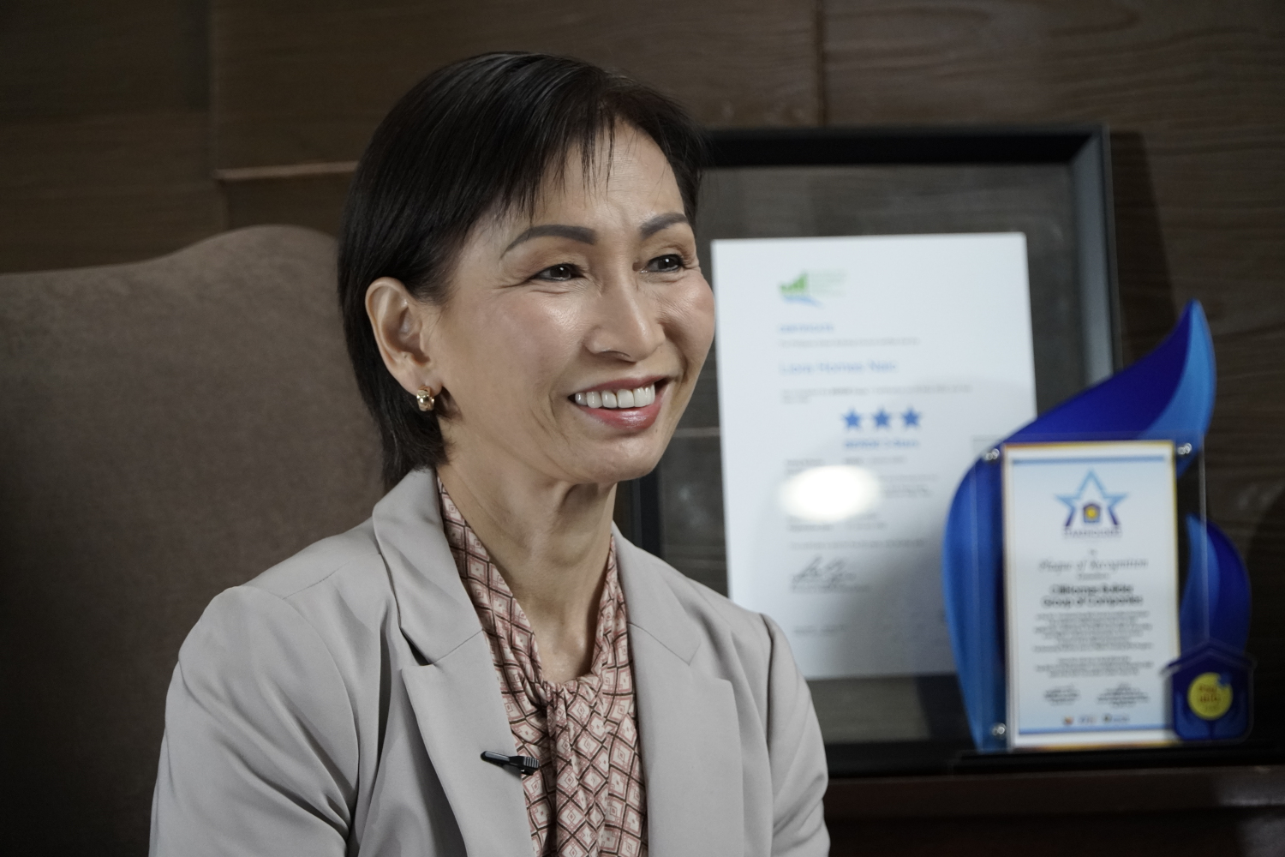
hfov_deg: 14.4
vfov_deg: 9.6
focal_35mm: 142
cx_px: 642
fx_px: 5086
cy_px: 428
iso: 2000
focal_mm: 95
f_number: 4
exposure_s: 1/160
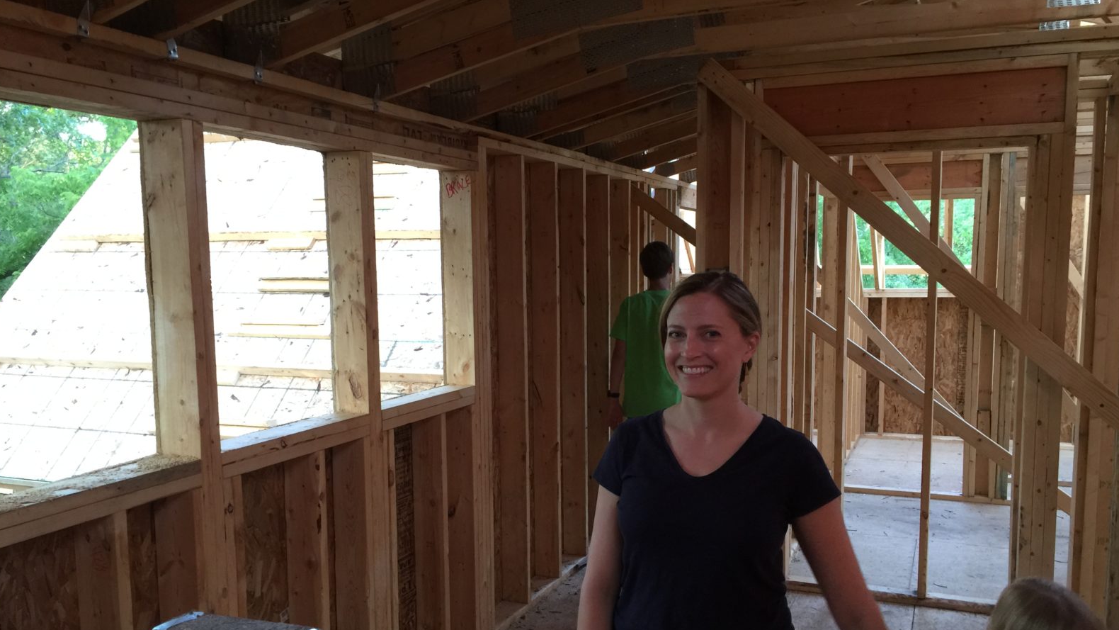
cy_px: 378
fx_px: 950
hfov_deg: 61.0
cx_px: 557
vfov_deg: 36.5
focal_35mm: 32
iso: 50
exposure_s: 1/15
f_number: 2.2
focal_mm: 4.15
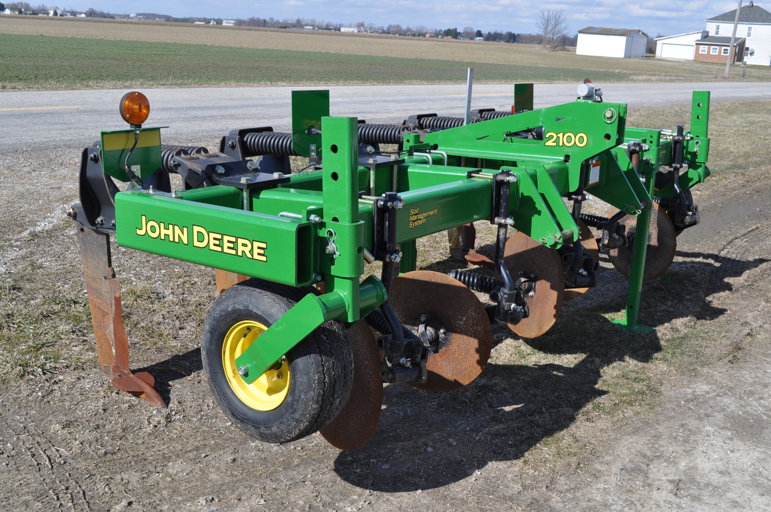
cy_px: 256
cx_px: 386
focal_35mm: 39
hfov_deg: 49.6
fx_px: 834
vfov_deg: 34.1
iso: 200
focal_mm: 26
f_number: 9
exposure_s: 1/320
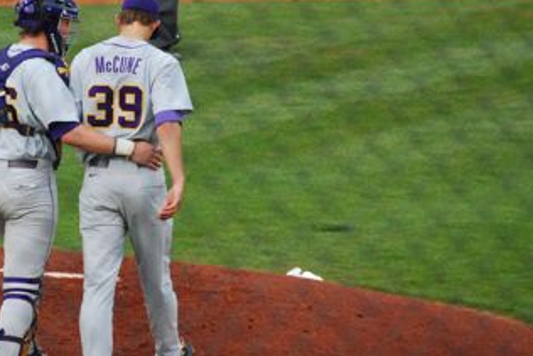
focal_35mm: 608
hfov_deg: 3.4
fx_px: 9005
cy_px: 113
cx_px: 84
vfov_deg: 2.3
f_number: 5.6
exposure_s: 1/500
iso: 1250
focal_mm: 200
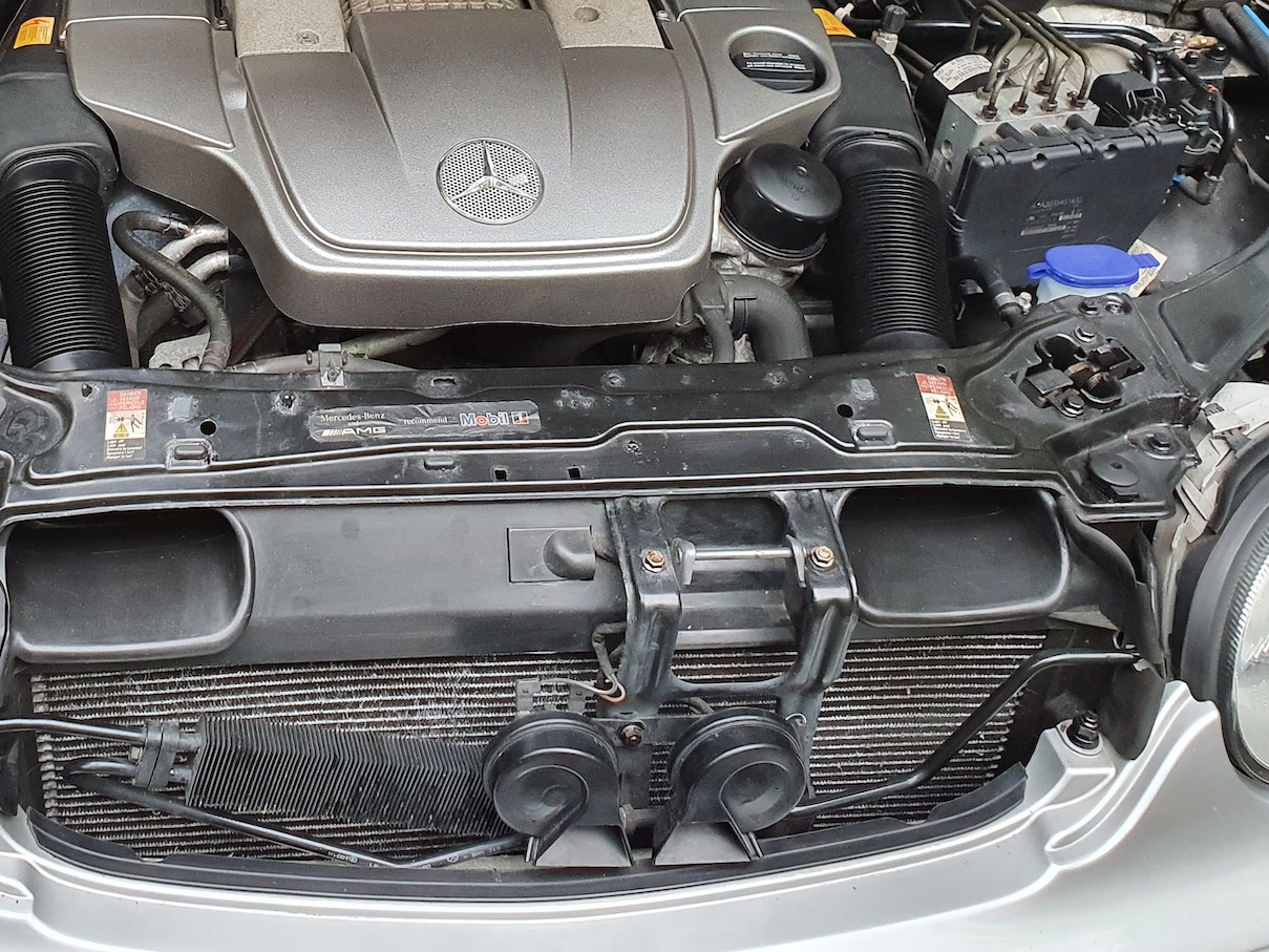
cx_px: 284
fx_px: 1577
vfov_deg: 32.5
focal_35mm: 43
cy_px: 171
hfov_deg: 42.2
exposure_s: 1/100
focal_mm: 4.32
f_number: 2.4
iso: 320
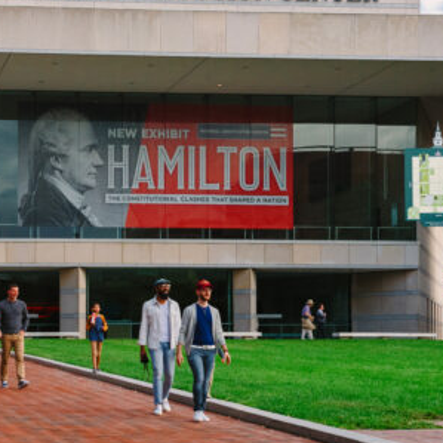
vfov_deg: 19.3
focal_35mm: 90
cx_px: 216
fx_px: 1303
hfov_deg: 19.3
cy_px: 203
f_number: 10
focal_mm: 55
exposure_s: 1/125
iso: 1250
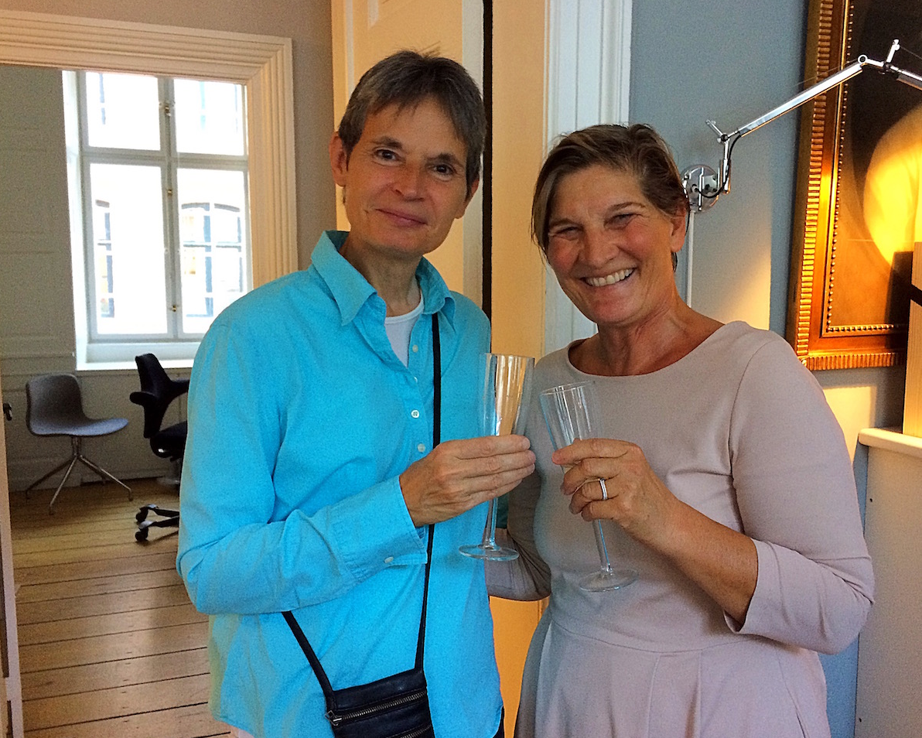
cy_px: 371
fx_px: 846
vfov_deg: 47.1
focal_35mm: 31
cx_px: 503
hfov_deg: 57.1
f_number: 2.2
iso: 250
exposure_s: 1/33
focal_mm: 4.15
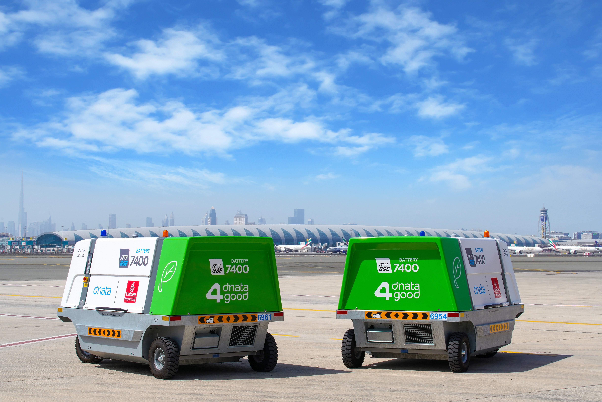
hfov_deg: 28.8
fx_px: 1170
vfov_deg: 19.5
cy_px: 201
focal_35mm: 70
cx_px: 301
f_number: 18
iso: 250
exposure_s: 1/250
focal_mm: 70
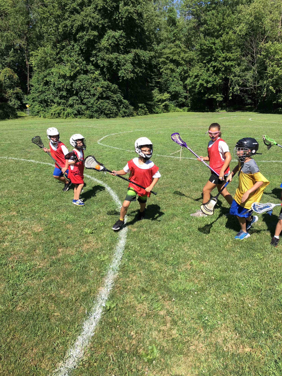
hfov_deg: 49.7
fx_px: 304
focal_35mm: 28
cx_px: 141
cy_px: 188
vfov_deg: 63.4
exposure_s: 1/1171
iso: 20
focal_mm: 3.99
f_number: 1.8
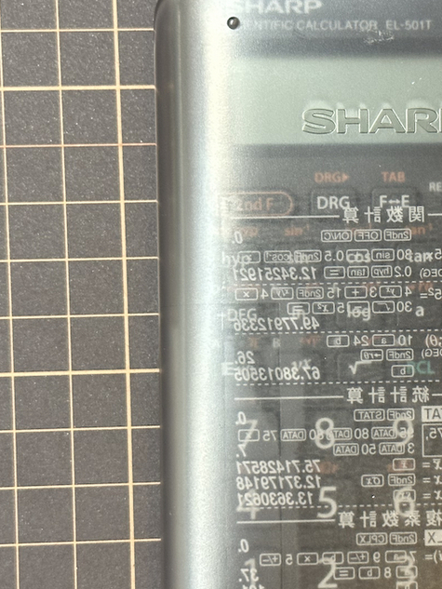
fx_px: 1549
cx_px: 431
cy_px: 348
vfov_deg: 21.5
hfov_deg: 16.0
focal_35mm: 91
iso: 200
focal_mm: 6.86
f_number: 1.78
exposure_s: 1/60
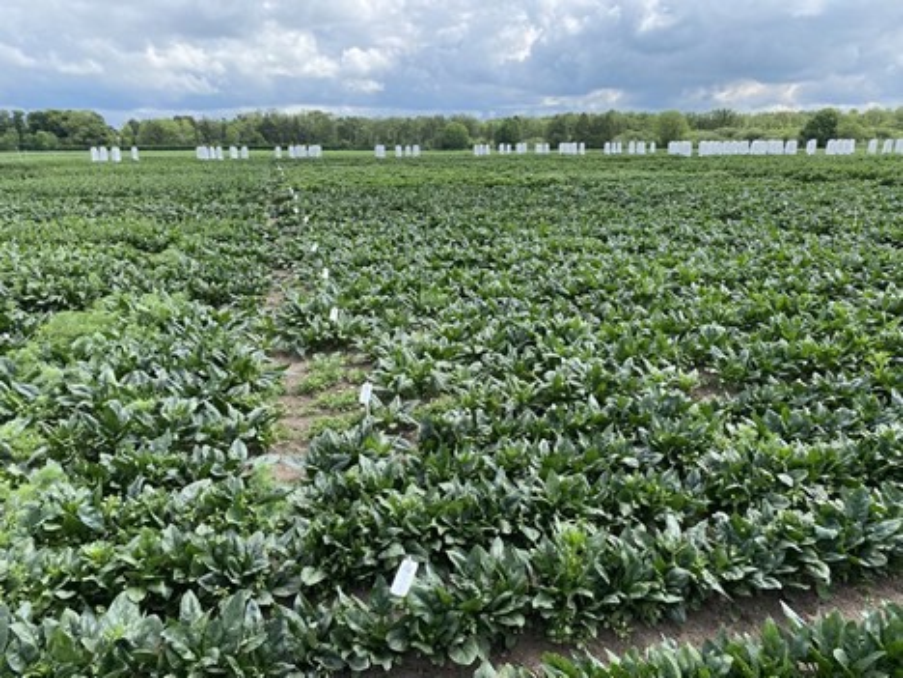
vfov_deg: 53.1
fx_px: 678
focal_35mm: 26
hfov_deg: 67.3
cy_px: 339
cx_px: 452
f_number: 1.8
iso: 32
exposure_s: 1/1206
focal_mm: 4.25
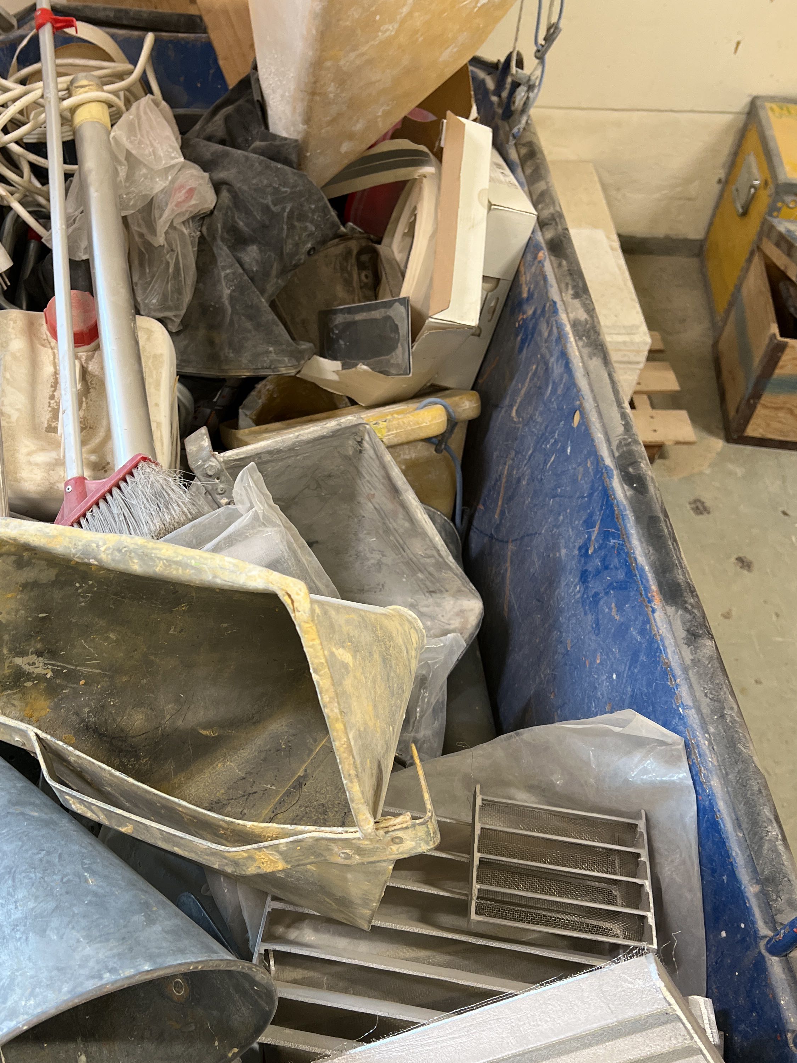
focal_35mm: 35
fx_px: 1075
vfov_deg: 52.4
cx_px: 343
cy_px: 616
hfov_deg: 40.6
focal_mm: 5.7
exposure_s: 1/50
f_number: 1.5
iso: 160
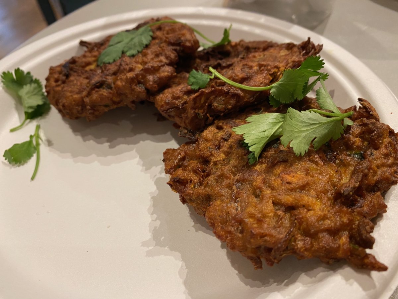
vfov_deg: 53.1
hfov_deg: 67.3
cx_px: 199
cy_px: 150
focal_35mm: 26
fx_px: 299
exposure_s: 1/60
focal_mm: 4.25
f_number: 1.8
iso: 200
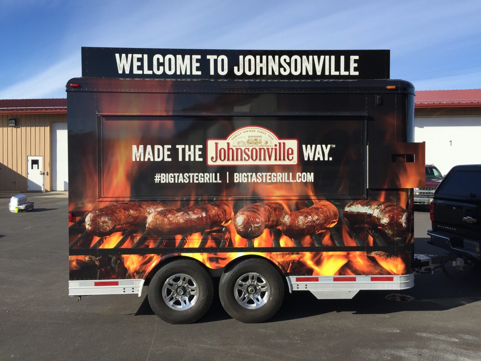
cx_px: 240
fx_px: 403
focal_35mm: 29
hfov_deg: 61.7
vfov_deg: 48.2
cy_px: 180
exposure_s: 1/1883
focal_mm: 4.15
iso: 32
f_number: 2.2
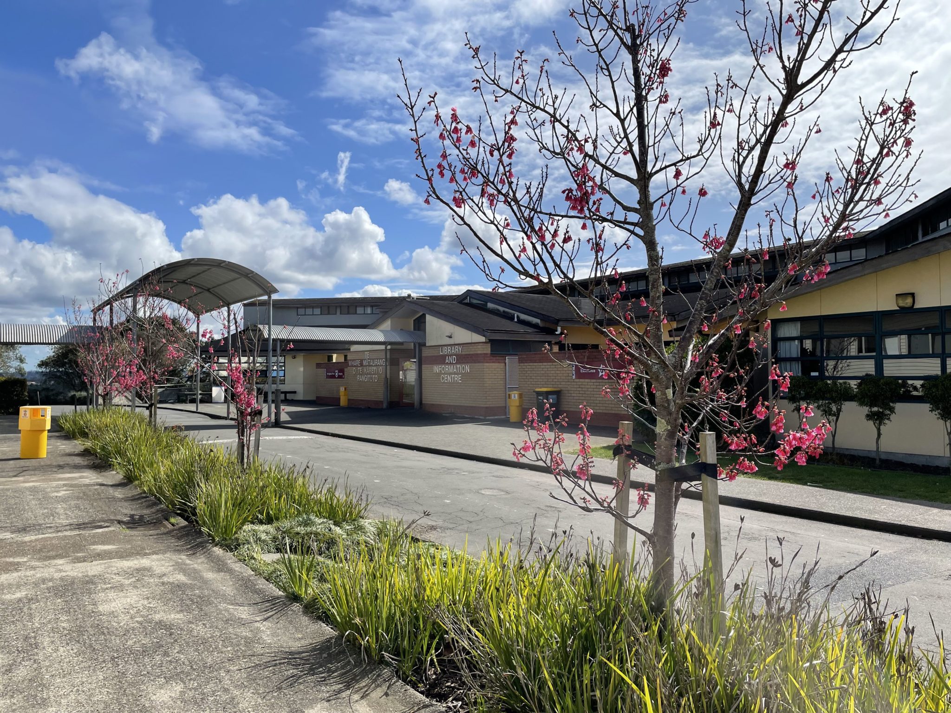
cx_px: 476
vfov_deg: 53.1
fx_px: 714
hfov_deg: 67.3
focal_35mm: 26
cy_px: 356
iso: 32
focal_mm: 4.2
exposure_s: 1/6135
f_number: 1.6
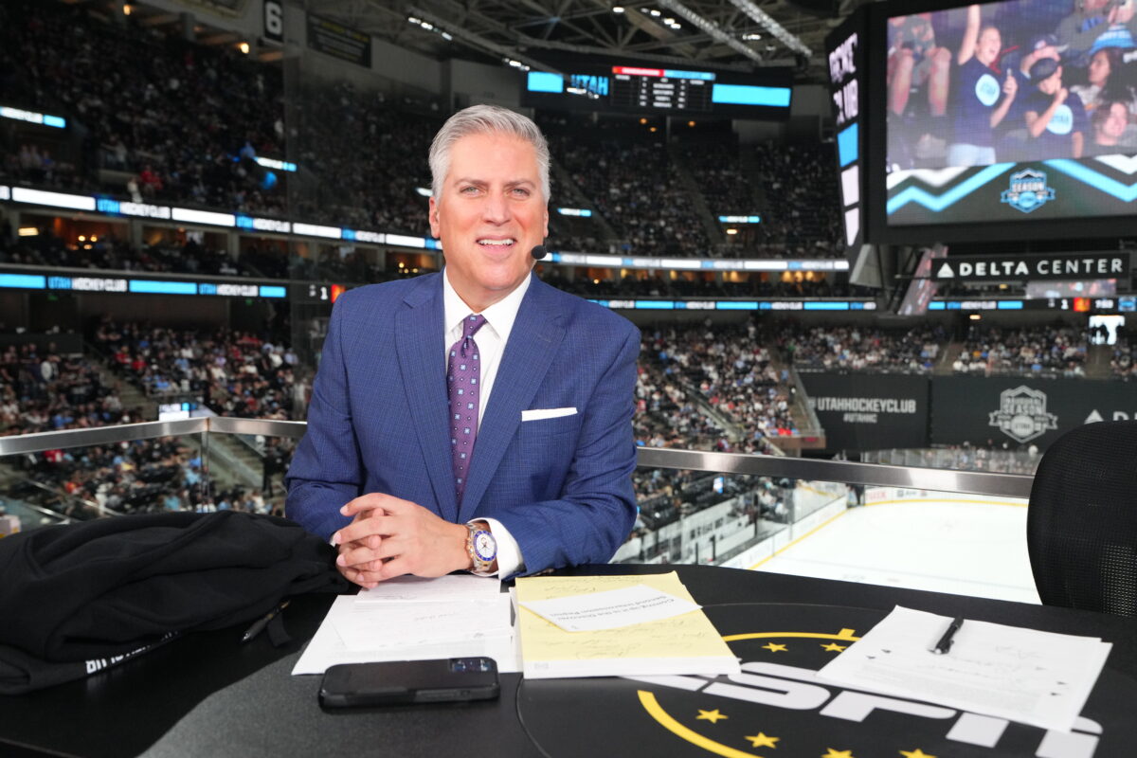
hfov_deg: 57.2
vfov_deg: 40.0
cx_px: 568
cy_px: 379
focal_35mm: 33
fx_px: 1042
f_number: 5
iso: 4000
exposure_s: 1/640
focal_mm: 33
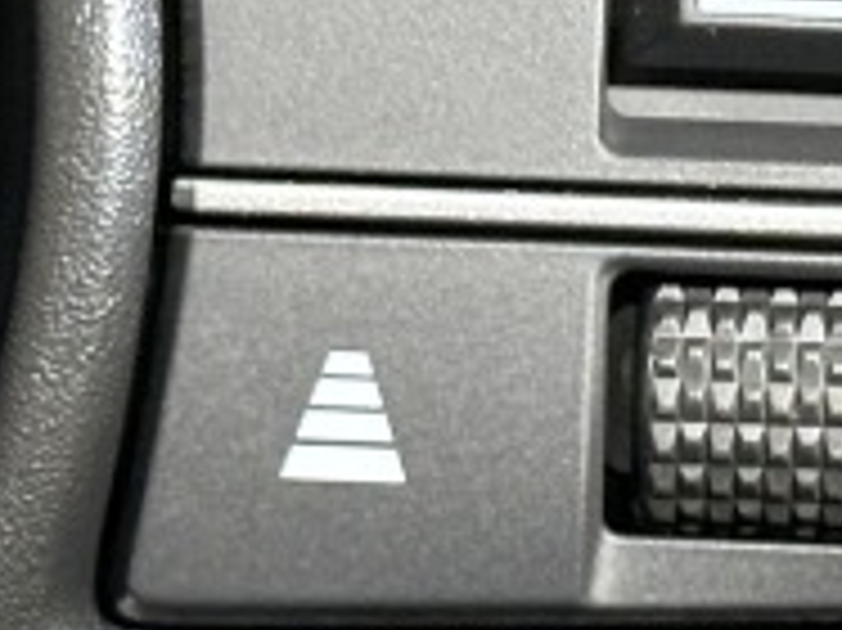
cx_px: 869
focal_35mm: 263
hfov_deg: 7.5
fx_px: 6393
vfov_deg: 5.6
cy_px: 45
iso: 500
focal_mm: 6.86
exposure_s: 1/40
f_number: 1.78
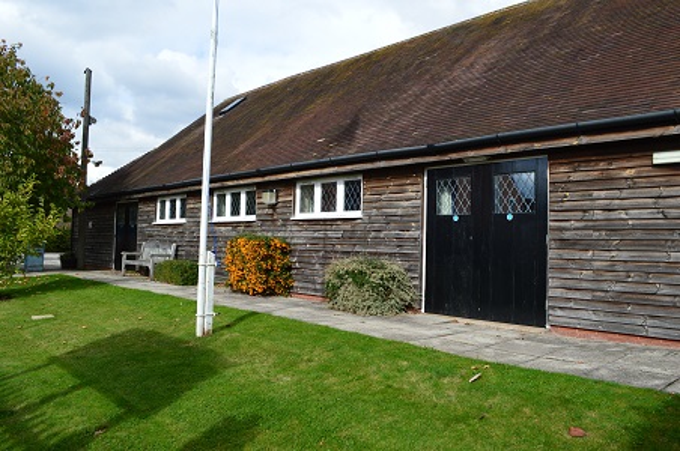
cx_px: 340
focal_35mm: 27
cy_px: 226
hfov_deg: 67.5
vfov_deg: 47.8
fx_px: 509
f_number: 10
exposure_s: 1/320
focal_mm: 18
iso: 400
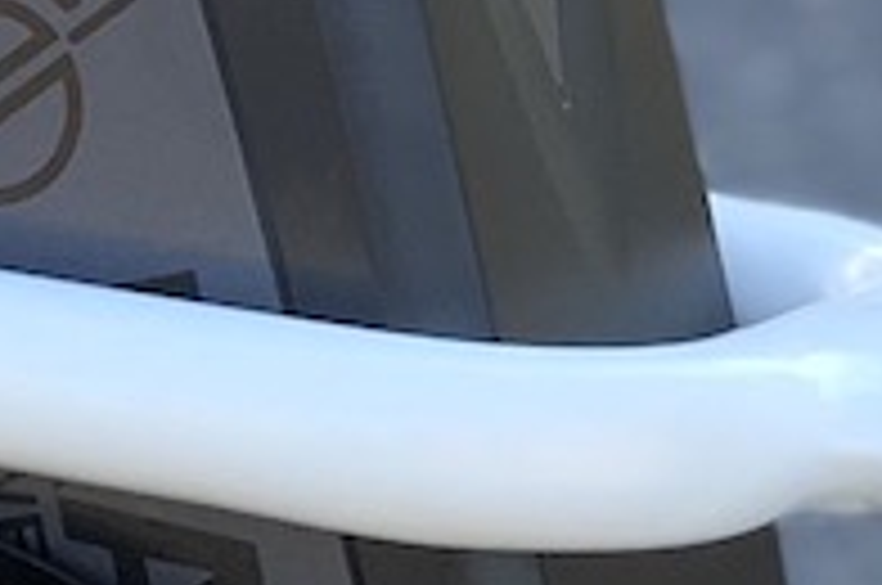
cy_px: 468
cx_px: 603
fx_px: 8659
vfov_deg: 3.9
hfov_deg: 5.8
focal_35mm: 354
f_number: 2.4
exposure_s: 1/120
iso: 20
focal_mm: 6
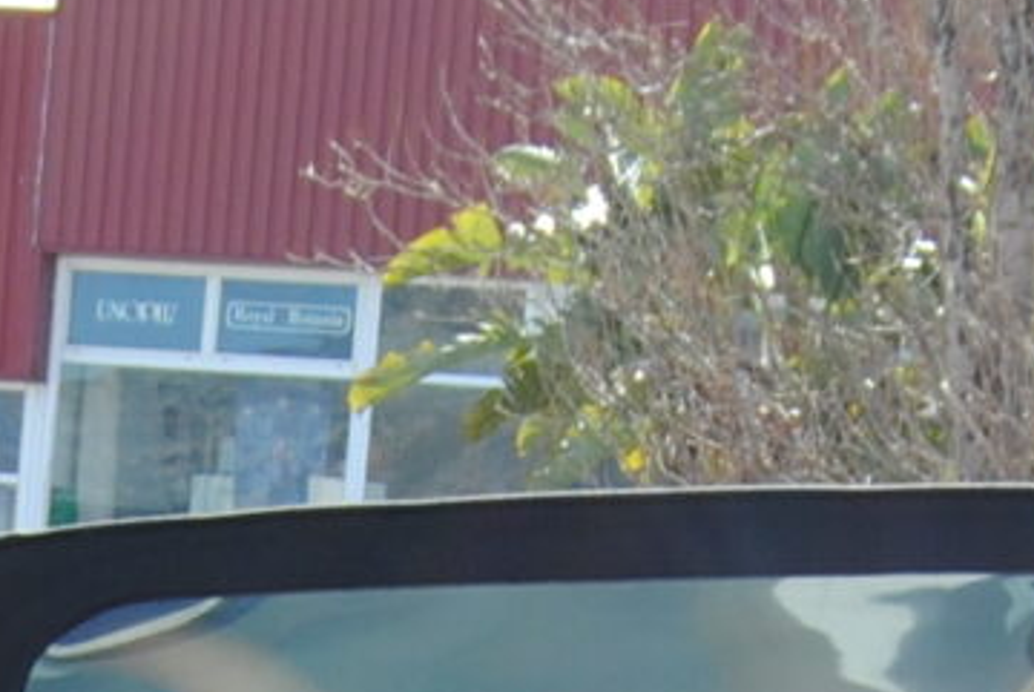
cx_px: 204
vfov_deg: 5.2
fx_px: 7362
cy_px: 1634
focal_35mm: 256
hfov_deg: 8.0
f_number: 6.3
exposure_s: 1/160
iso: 100
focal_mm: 24
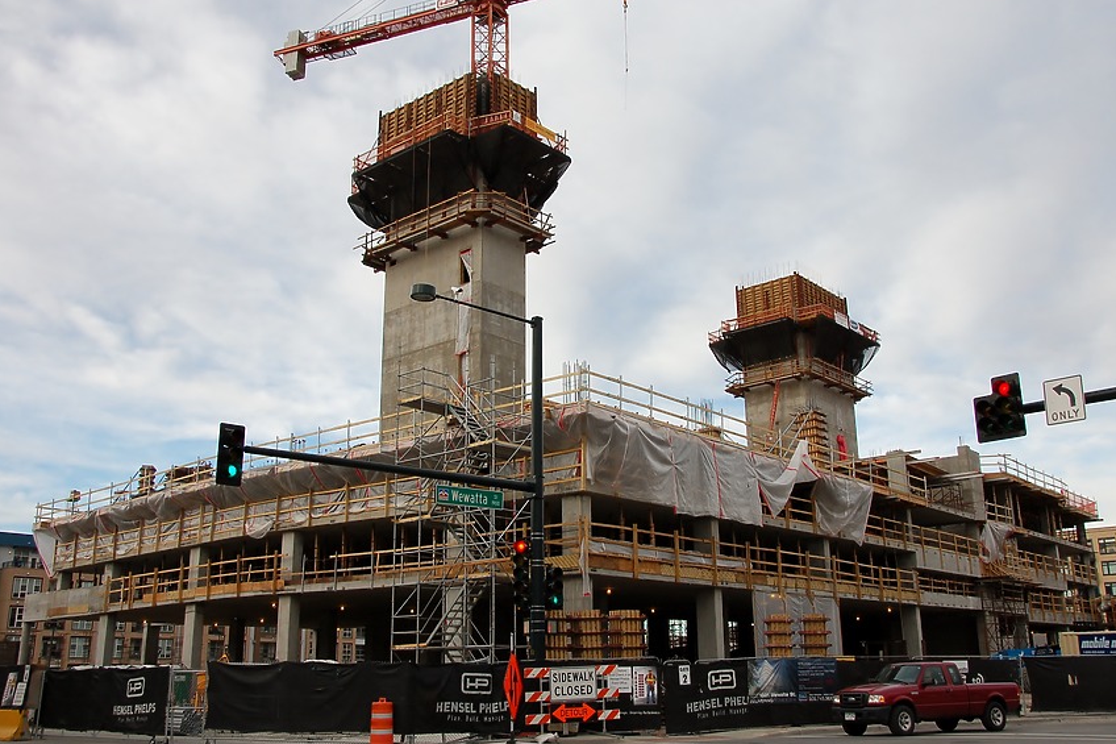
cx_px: 566
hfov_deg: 54.4
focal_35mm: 35
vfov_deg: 37.8
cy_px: 369
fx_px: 1085
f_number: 10
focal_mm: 22
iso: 400
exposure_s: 1/250
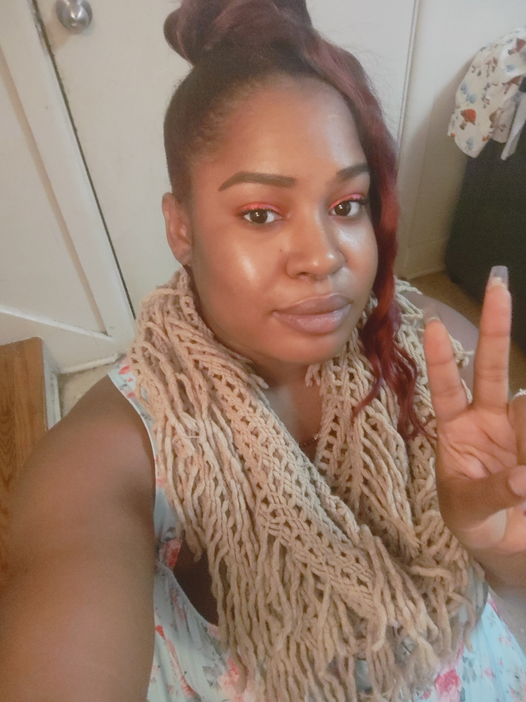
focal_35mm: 26
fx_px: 527
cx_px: 265
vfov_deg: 67.3
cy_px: 341
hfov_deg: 53.1
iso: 2725
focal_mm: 3.28
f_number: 2.4
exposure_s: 1/24
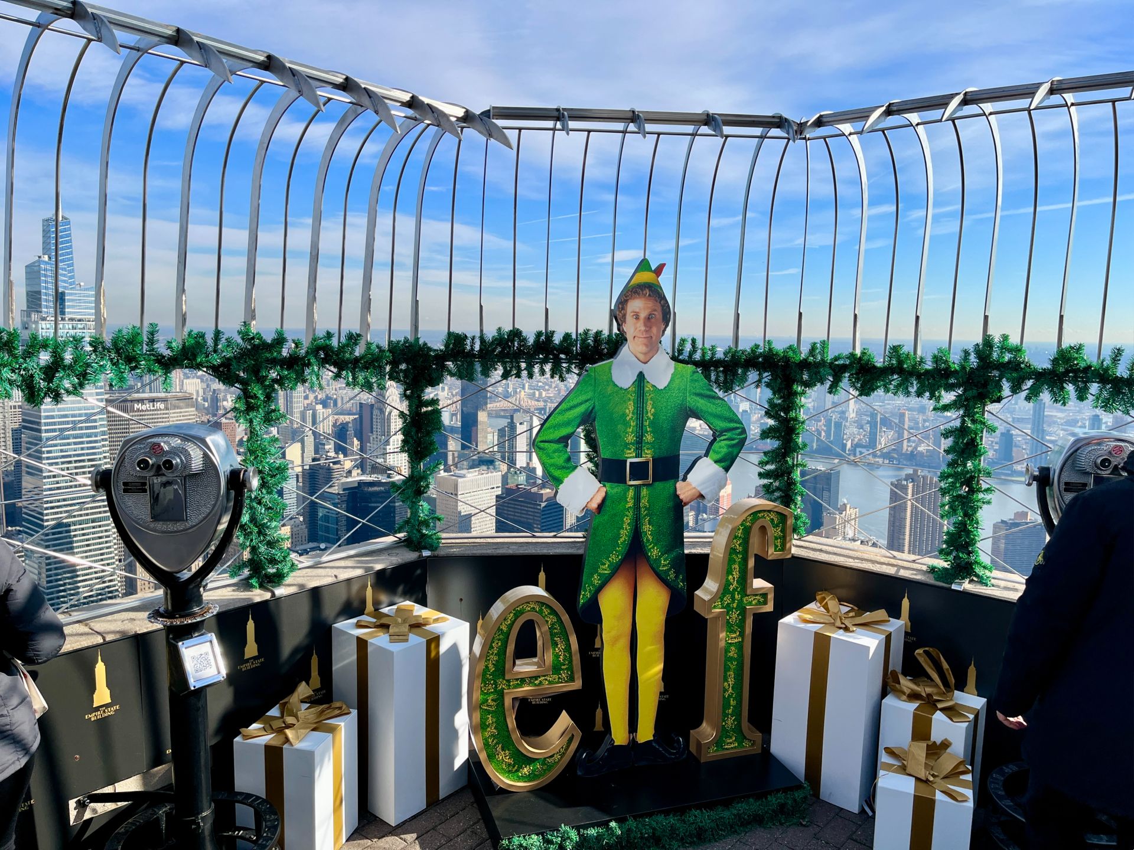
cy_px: 425
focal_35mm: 26
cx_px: 567
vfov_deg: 53.1
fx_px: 852
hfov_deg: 67.3
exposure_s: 1/3215
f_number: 1.6
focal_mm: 5.1
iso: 50
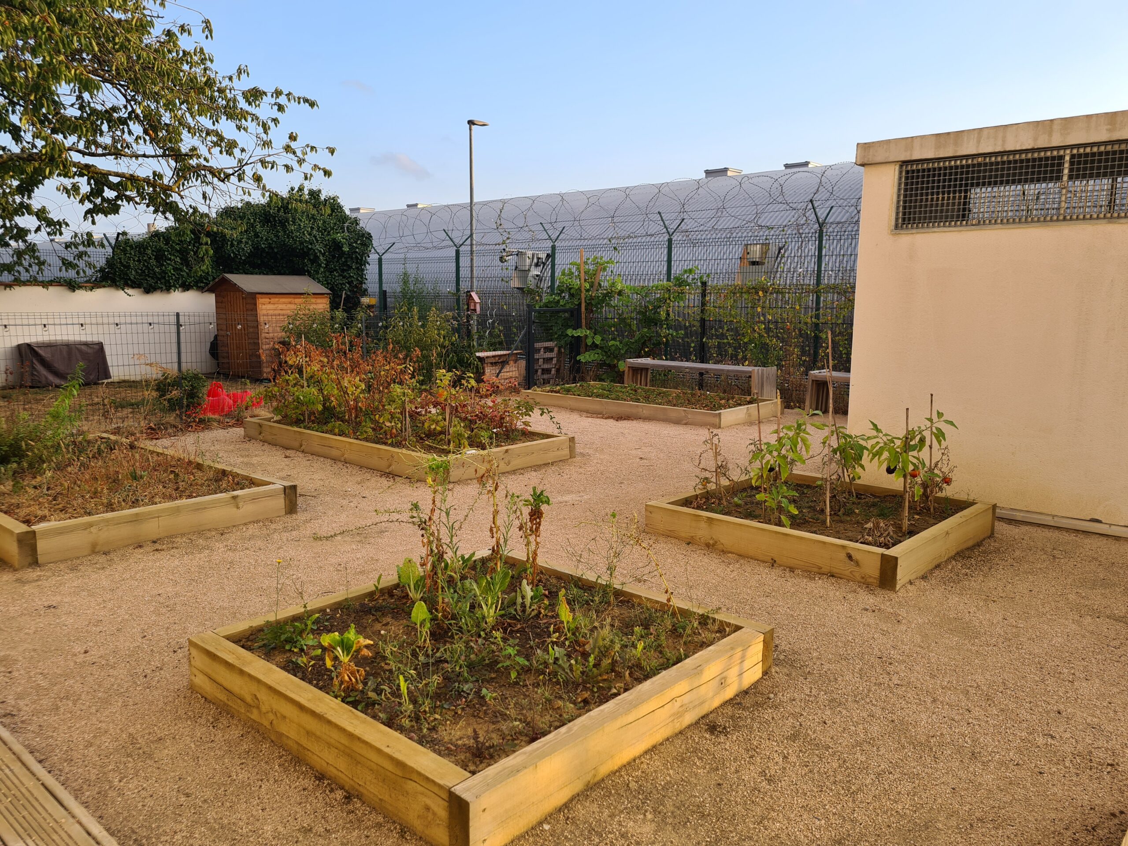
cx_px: 564
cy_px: 423
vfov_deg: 53.1
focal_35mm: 26
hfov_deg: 67.3
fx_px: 847
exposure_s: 1/439
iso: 50
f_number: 1.8
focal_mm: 5.4
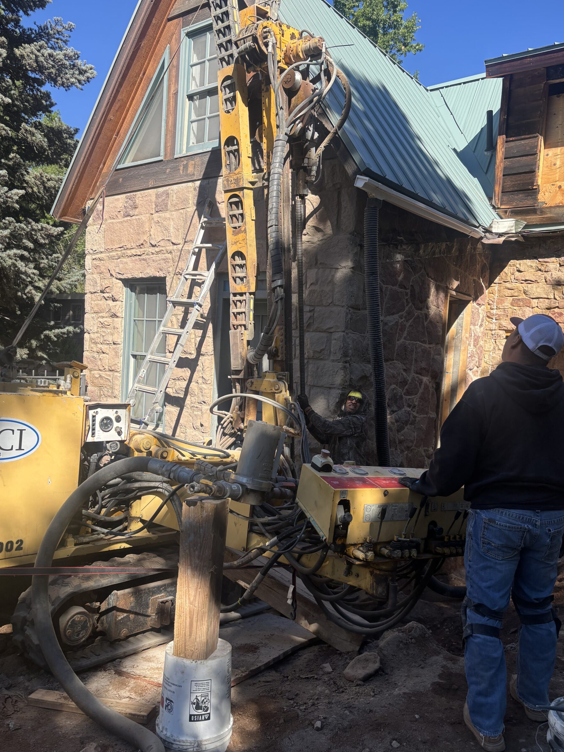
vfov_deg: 63.4
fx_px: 608
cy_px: 382
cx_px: 287
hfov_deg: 49.7
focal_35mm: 28
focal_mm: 5.96
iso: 50
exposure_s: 1/1567
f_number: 1.6
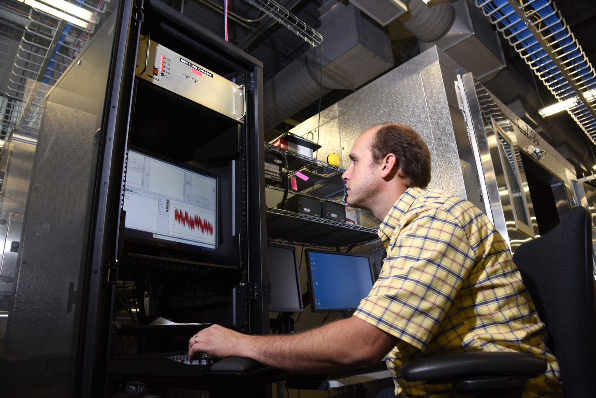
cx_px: 298
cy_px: 199
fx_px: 397
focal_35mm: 24
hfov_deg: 73.7
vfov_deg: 53.2
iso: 400
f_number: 5.6
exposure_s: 1/60
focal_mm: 24
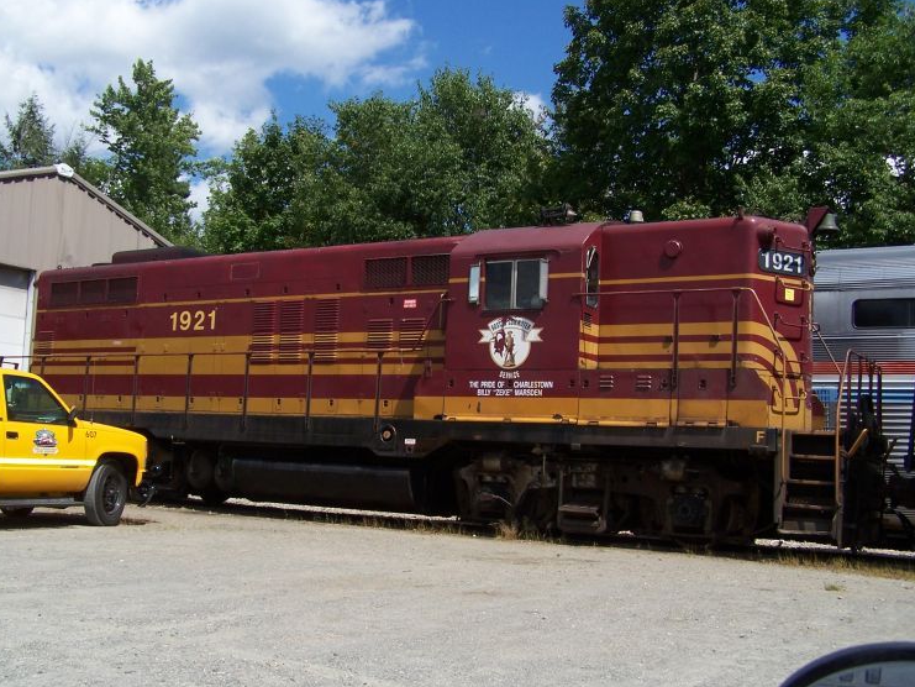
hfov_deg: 45.7
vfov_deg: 35.1
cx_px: 422
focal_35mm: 41
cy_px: 367
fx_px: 1084
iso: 80
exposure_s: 1/750
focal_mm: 6.3
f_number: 4
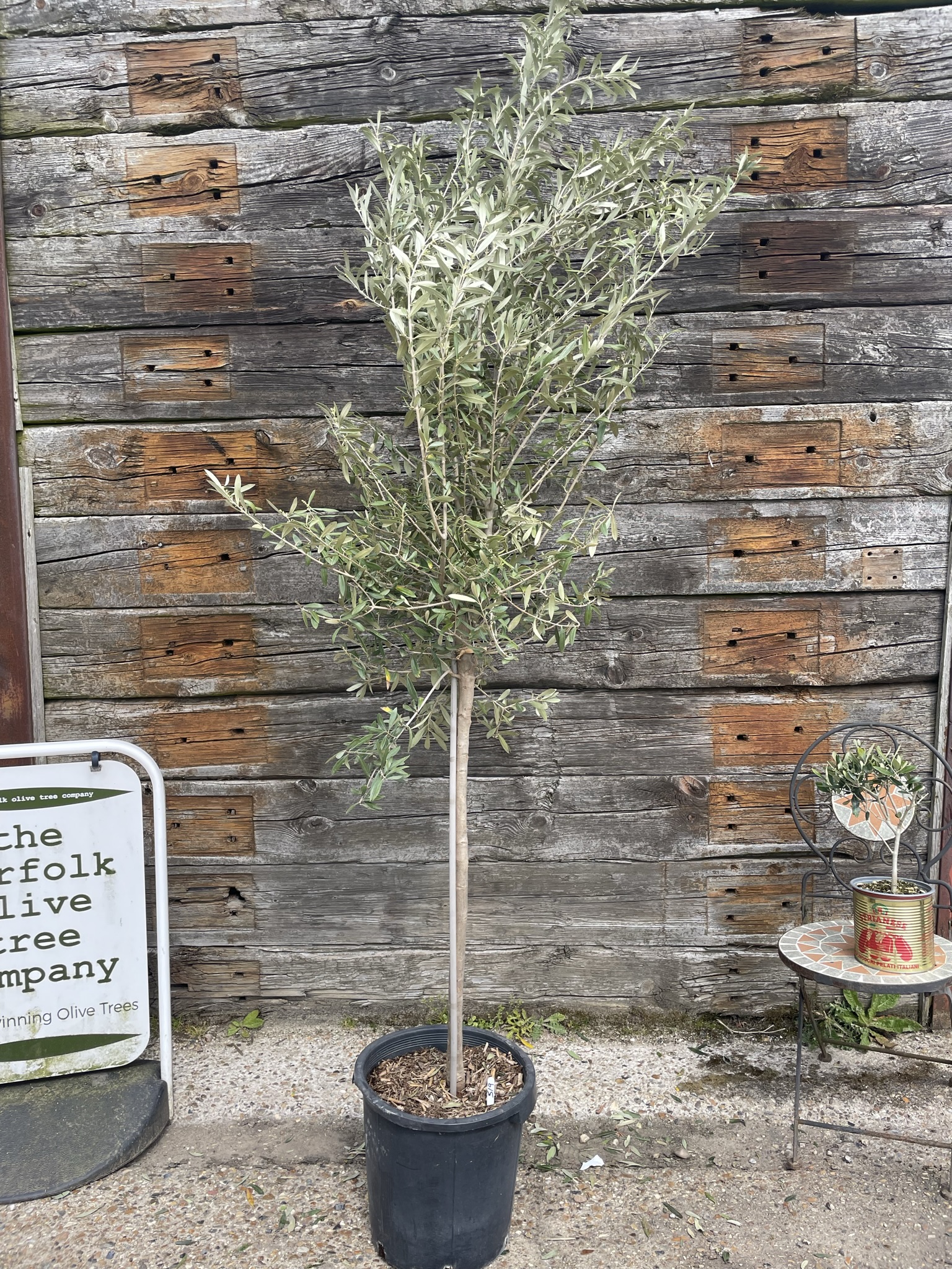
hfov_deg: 53.1
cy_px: 634
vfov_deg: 67.3
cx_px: 476
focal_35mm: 26
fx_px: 953
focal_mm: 4.2
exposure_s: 1/1366
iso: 32
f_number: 1.6
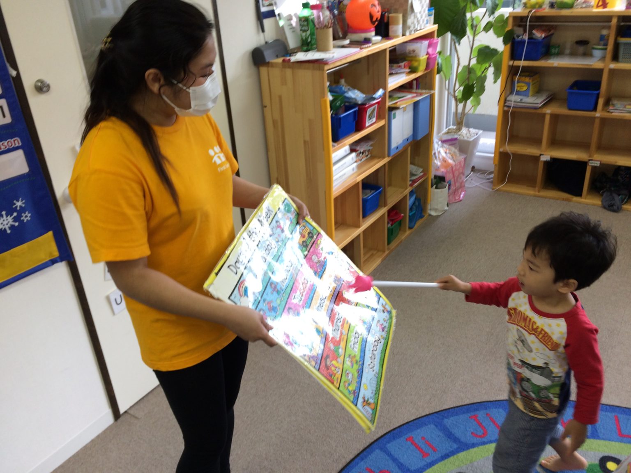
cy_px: 236
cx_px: 316
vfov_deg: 48.2
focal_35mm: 29
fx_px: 529
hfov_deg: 61.7
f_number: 2.2
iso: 40
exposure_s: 1/50
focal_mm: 4.15
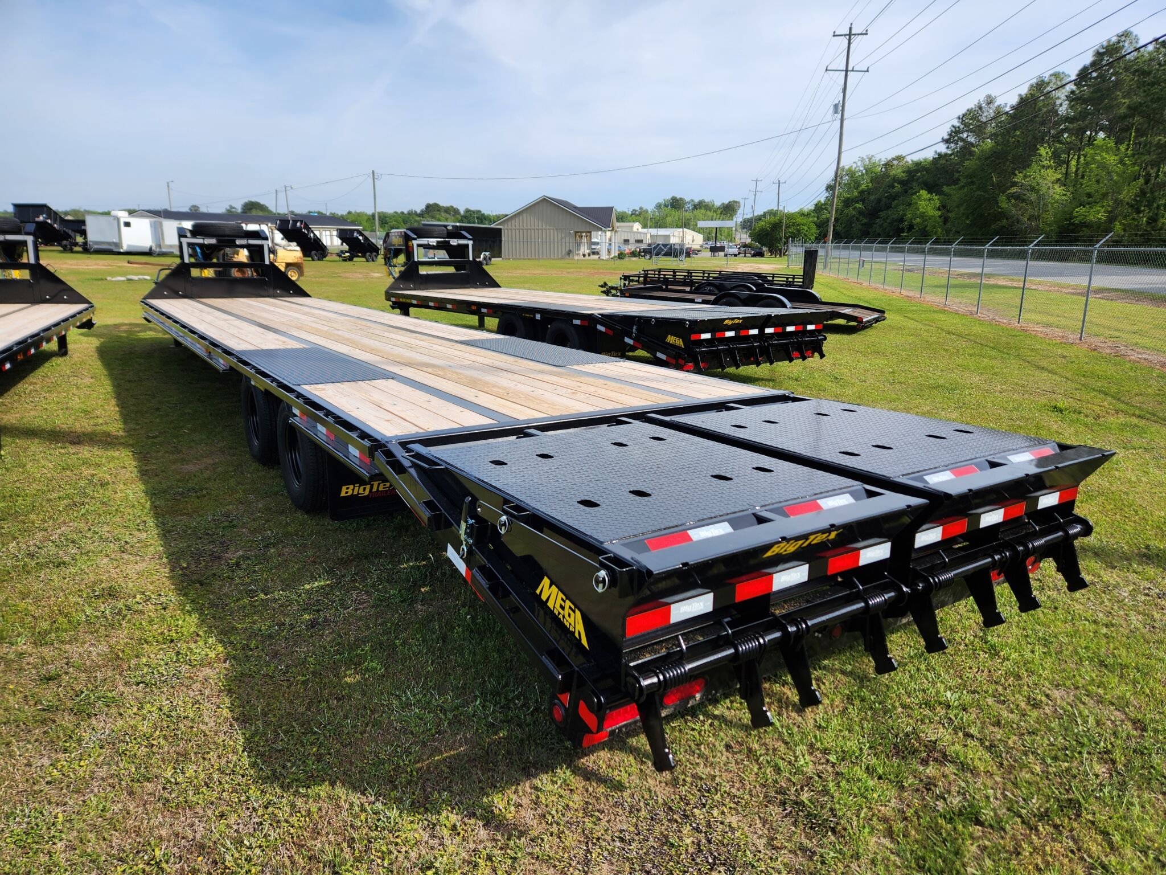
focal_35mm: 23
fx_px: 775
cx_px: 583
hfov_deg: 73.9
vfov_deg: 58.9
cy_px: 438
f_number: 1.8
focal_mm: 5.4
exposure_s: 1/1090
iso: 20
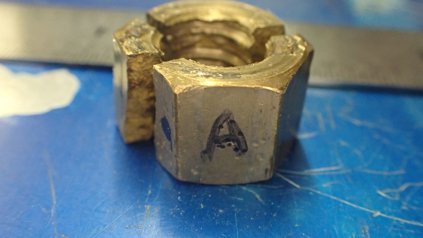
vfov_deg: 35.6
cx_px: 212
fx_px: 370
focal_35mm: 33
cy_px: 127
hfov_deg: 59.5
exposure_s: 1/125
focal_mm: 5.4
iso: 800
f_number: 3.2
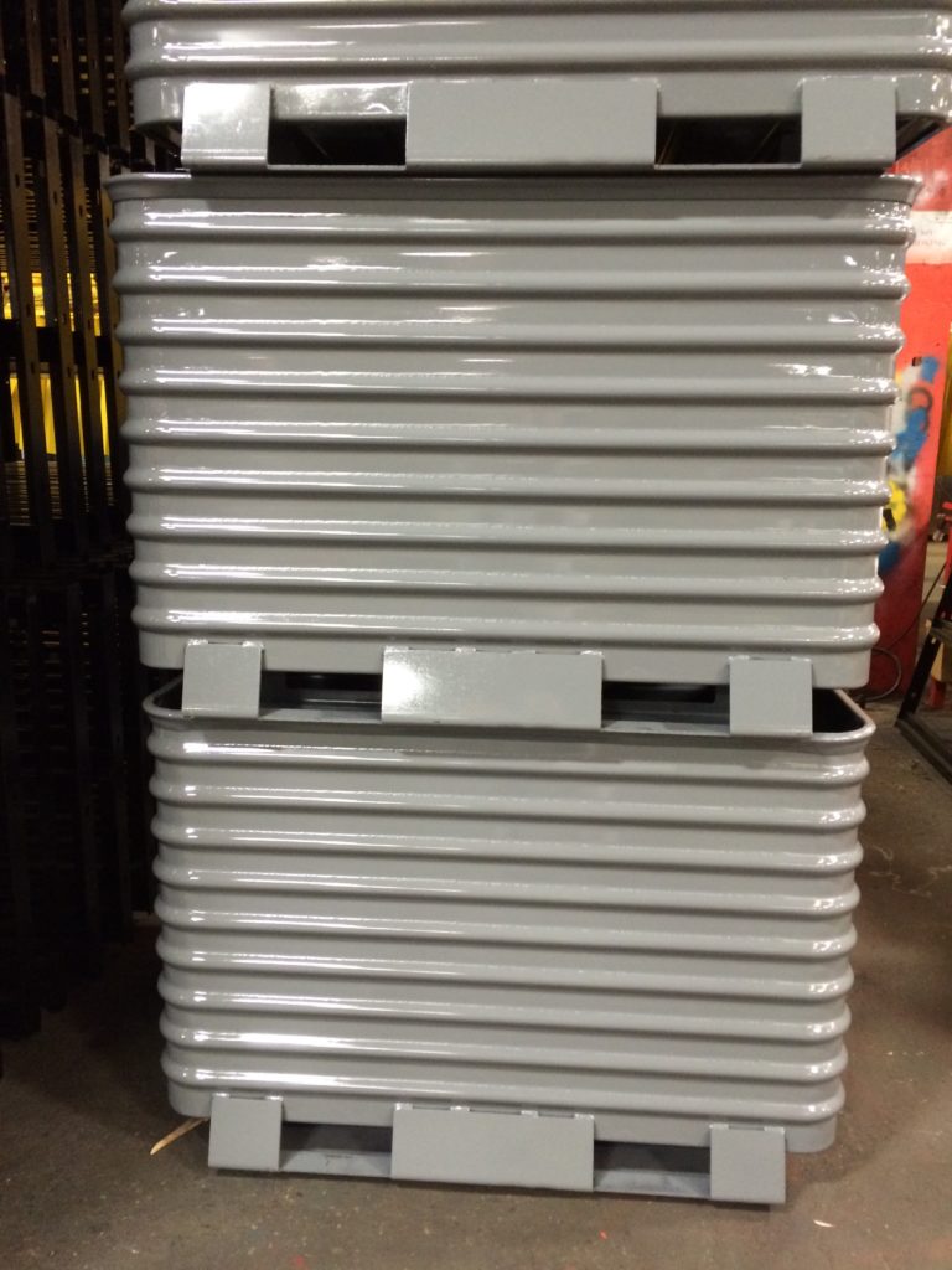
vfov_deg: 61.7
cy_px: 635
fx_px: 1063
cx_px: 476
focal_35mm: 29
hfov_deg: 48.2
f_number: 2.2
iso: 320
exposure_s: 1/17
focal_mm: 4.15
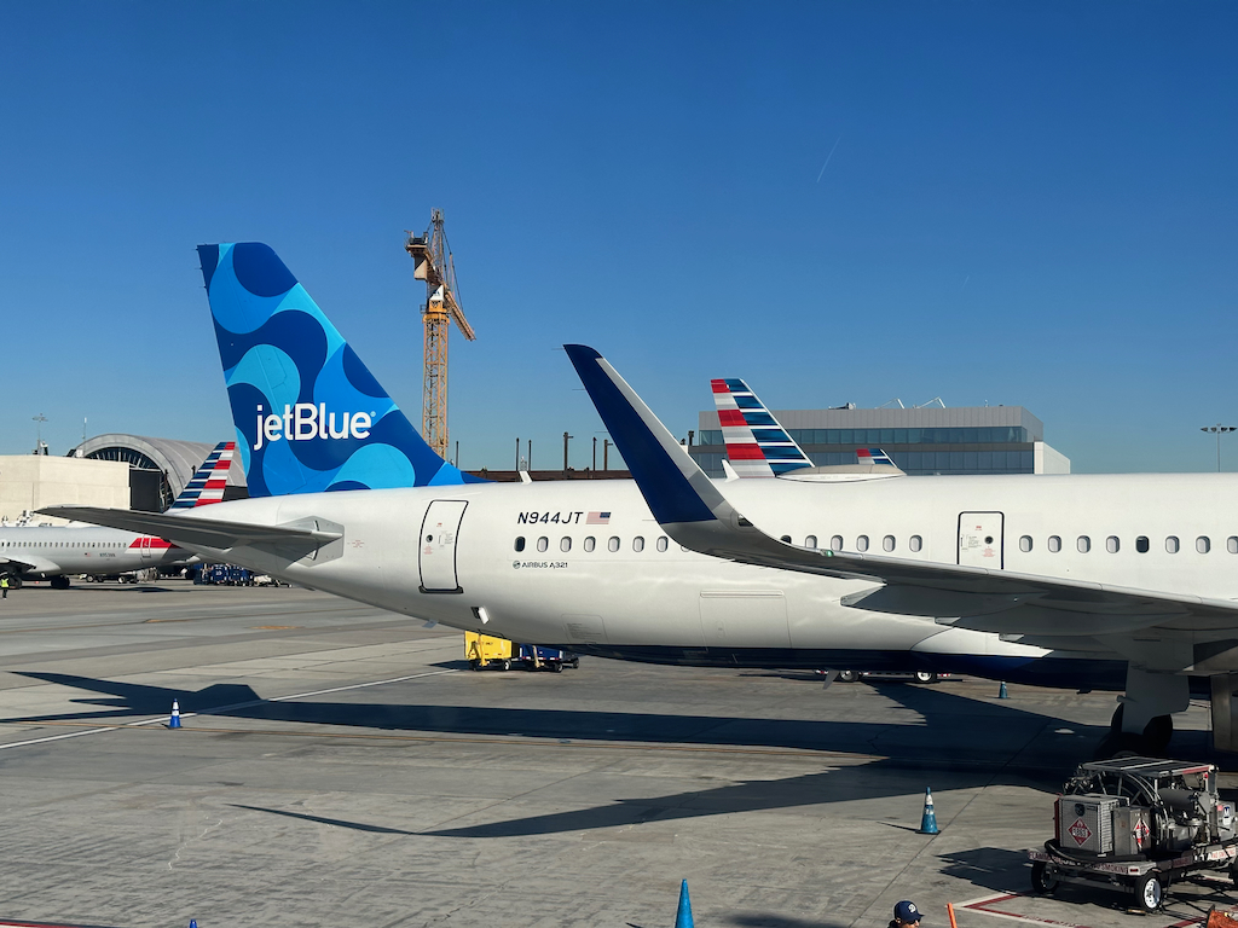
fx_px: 1717
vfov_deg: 30.3
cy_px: 464
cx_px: 619
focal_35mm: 48
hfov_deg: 39.7
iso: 64
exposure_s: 1/6623
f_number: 1.78
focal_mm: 6.86
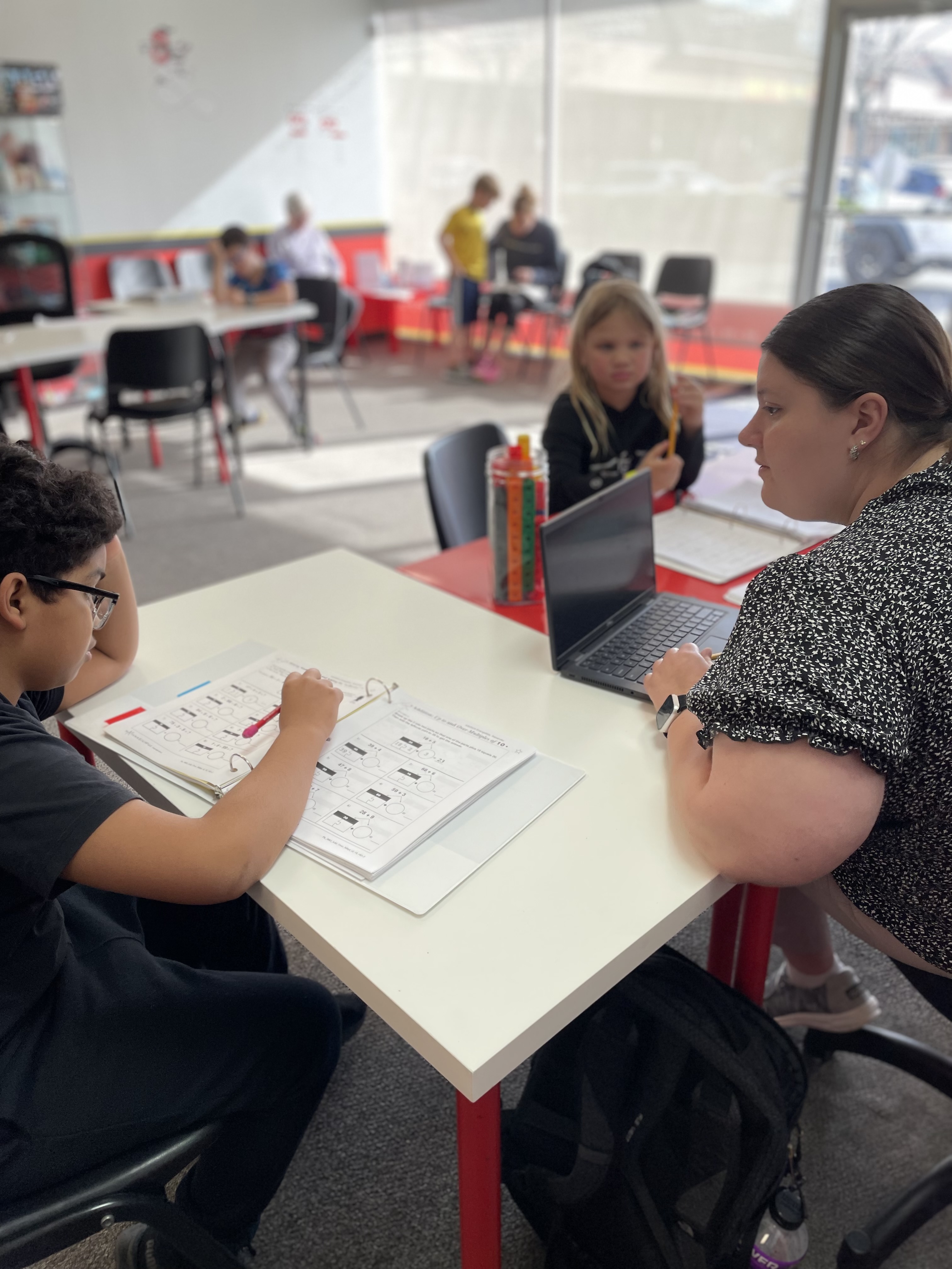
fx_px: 953
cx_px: 476
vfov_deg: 67.3
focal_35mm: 26
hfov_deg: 53.1
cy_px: 634
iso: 32
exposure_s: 1/121
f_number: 1.6
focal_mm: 4.2
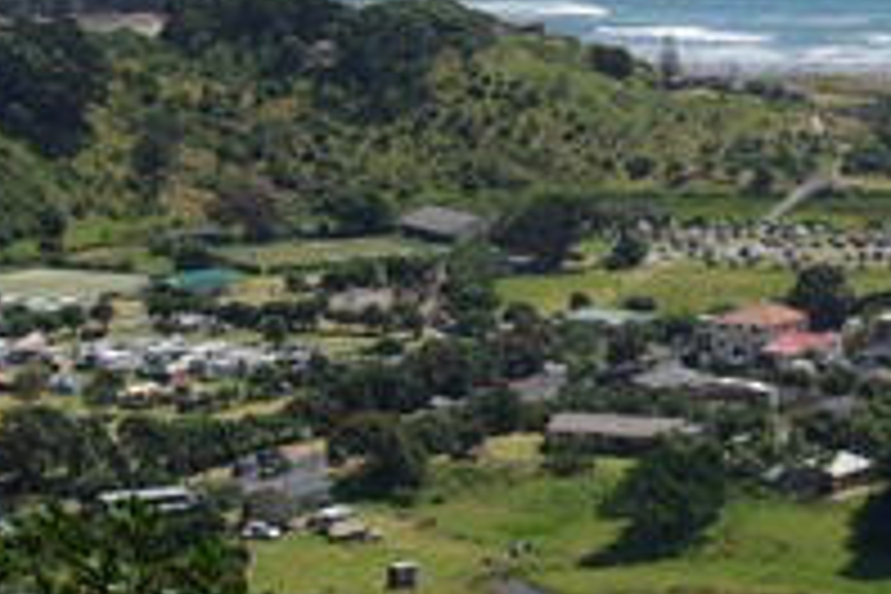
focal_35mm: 170
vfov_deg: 8.1
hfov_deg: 12.0
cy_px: 27
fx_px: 4198
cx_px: 904
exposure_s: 1/250
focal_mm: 35
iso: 100
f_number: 9
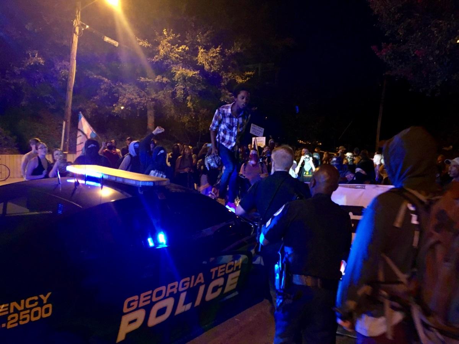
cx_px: 230
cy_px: 172
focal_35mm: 29
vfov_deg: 48.2
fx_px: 385
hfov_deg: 61.7
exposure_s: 1/20
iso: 200
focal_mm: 4.15
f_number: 2.2
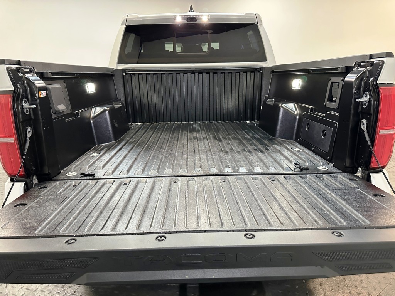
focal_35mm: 24
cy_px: 148
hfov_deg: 71.6
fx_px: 274
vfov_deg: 56.8
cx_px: 198
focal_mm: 6.86
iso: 800
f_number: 1.78
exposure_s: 1/60
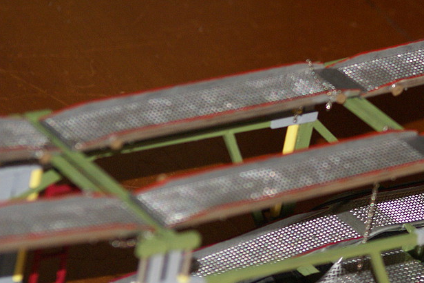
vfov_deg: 5.2
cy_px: 202
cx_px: 397
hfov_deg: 7.7
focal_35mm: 265
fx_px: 3122
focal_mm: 85
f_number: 5.6
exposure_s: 1/125
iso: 400
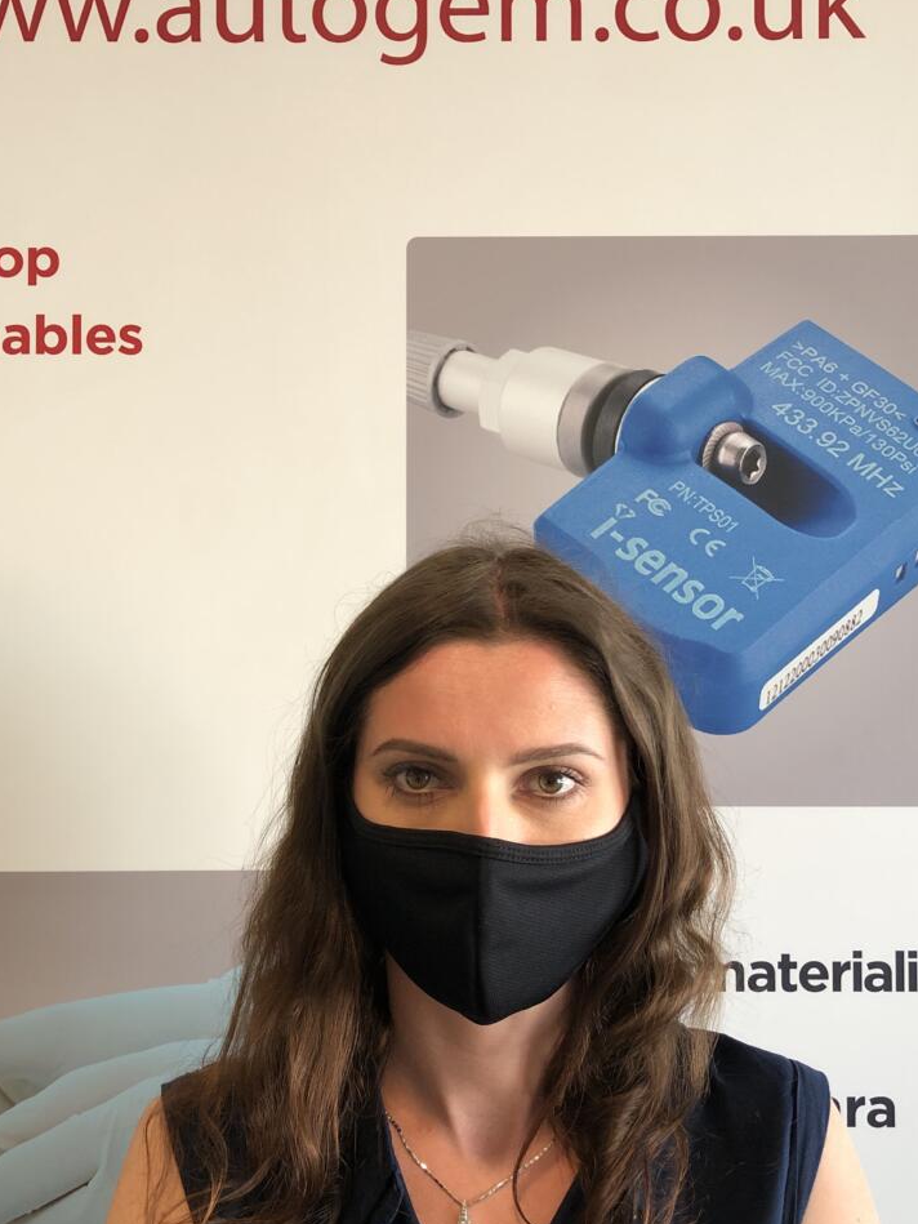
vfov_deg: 48.9
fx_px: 1343
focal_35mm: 38
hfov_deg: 37.6
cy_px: 678
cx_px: 389
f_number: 1.8
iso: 32
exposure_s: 1/33
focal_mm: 4
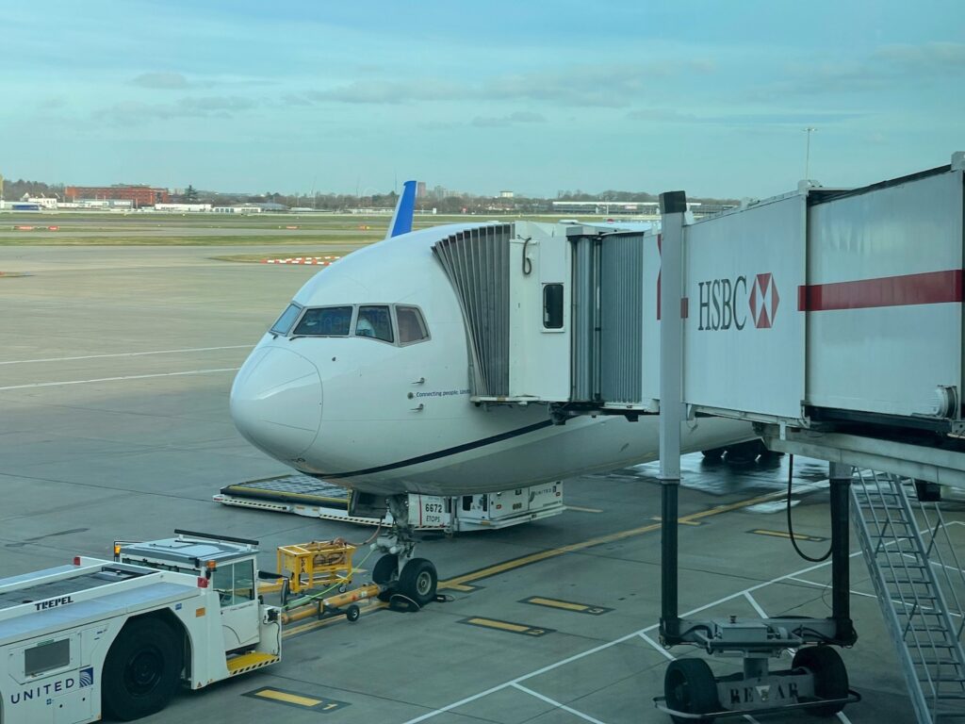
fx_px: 1784
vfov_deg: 22.9
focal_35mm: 64
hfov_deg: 30.3
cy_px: 362
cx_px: 482
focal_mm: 7.5
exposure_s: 1/240
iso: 20
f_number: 2.2
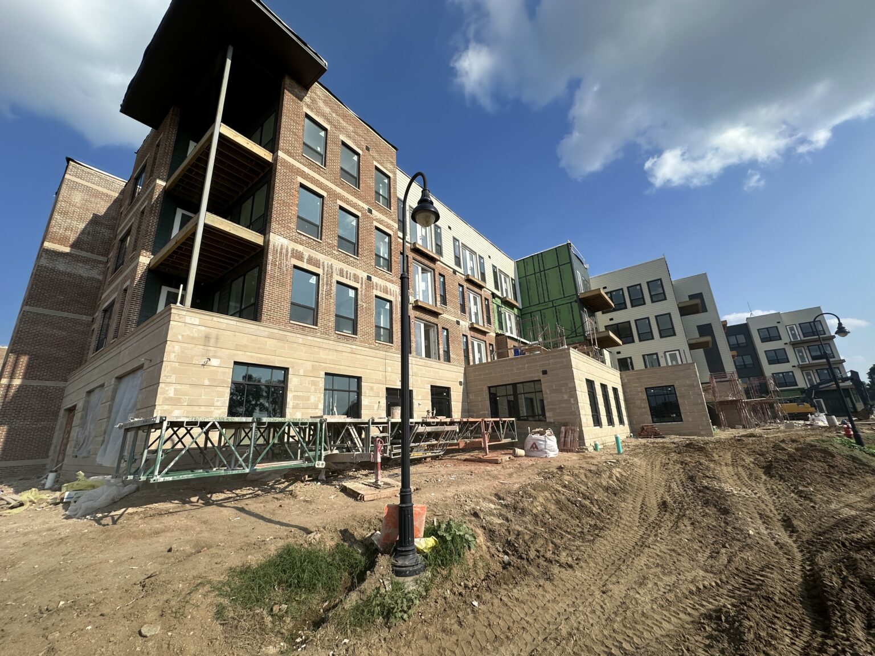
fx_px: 354
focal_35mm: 14
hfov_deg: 102.1
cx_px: 438
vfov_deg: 85.7
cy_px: 328
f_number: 2.2
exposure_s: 1/2398
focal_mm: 2.22
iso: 50
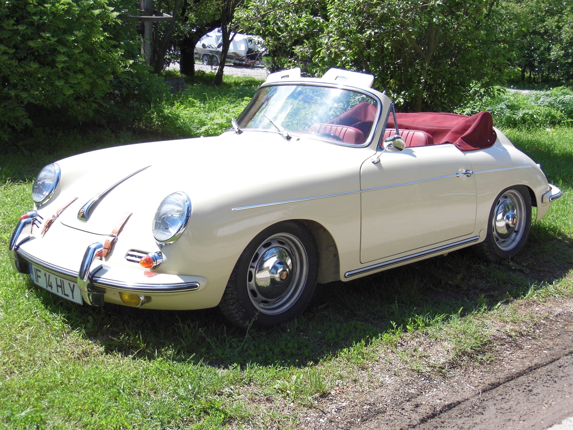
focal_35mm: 46
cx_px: 286
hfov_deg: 41.2
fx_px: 761
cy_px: 215
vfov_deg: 31.5
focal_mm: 8.2
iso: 100
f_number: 3.4
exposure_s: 1/640
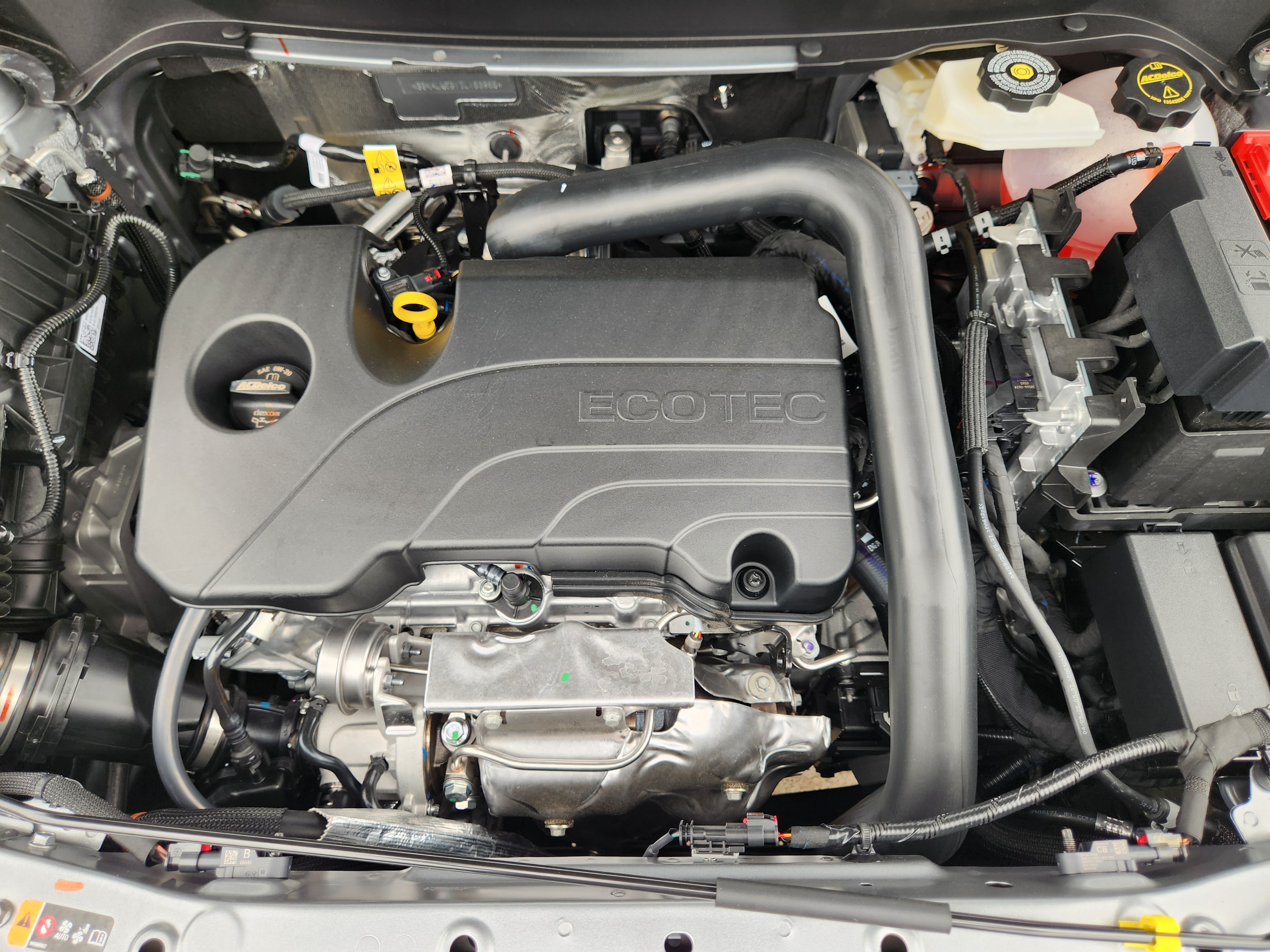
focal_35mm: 23
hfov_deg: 73.9
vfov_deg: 58.9
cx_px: 635
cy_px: 476
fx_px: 844
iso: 32
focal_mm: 5.4
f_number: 1.8
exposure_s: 1/180
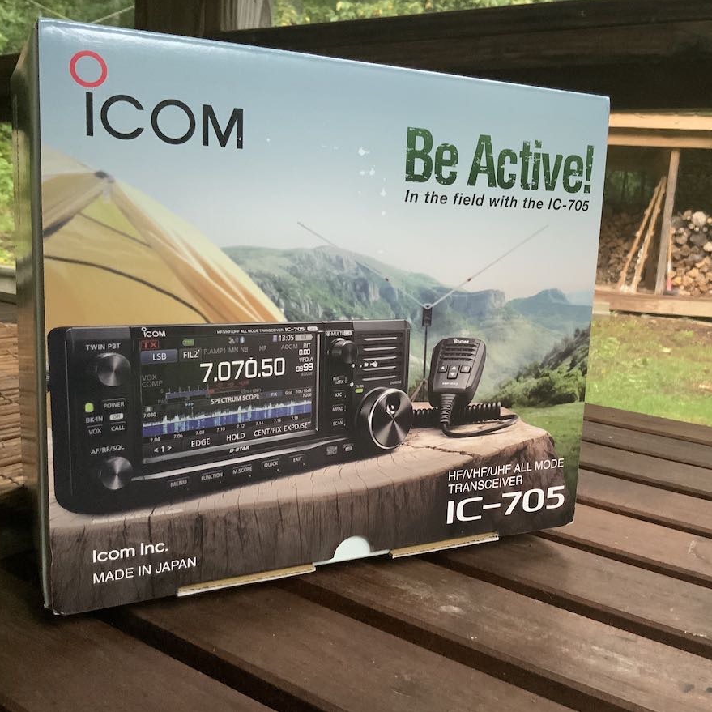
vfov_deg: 47.2
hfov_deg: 47.0
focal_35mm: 35
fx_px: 814
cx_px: 414
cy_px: 348
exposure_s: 1/44
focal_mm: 3
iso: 320
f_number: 1.8
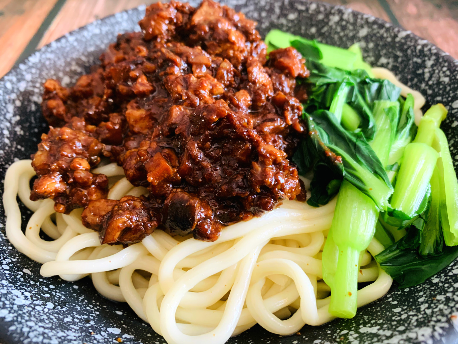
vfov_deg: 53.1
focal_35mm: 26
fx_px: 344
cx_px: 229
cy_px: 172
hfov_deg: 67.3
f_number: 1.8
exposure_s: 1/55
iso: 400
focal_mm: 4.25
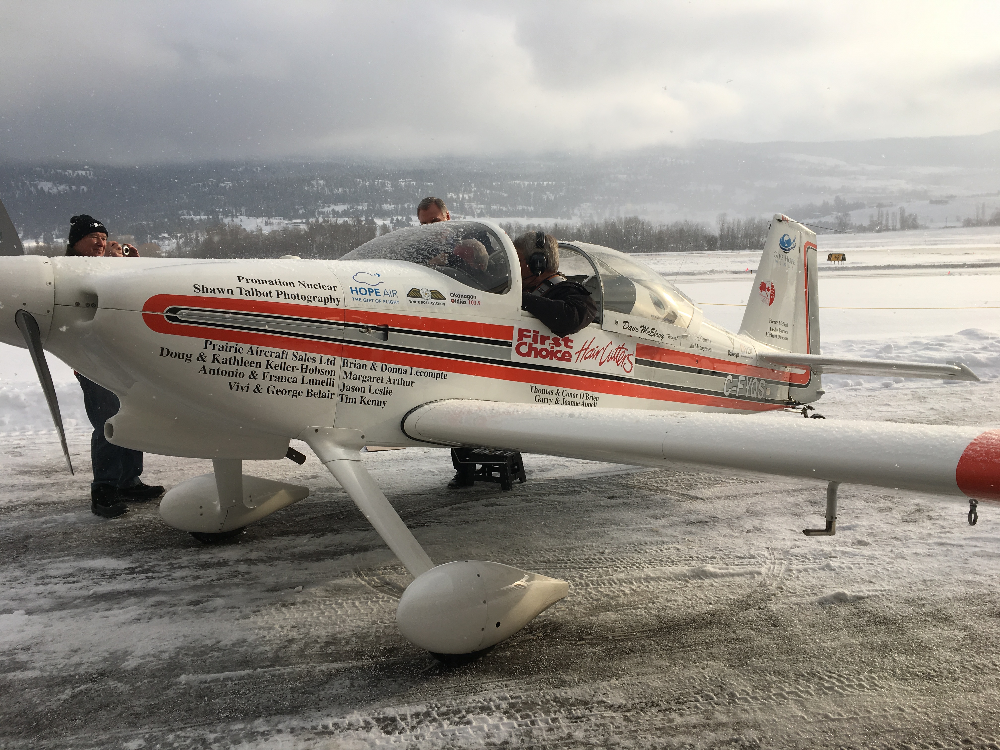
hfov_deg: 61.7
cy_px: 375
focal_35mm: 29
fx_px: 838
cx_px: 500
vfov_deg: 48.2
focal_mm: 4.15
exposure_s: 1/1972
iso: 25
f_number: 2.2
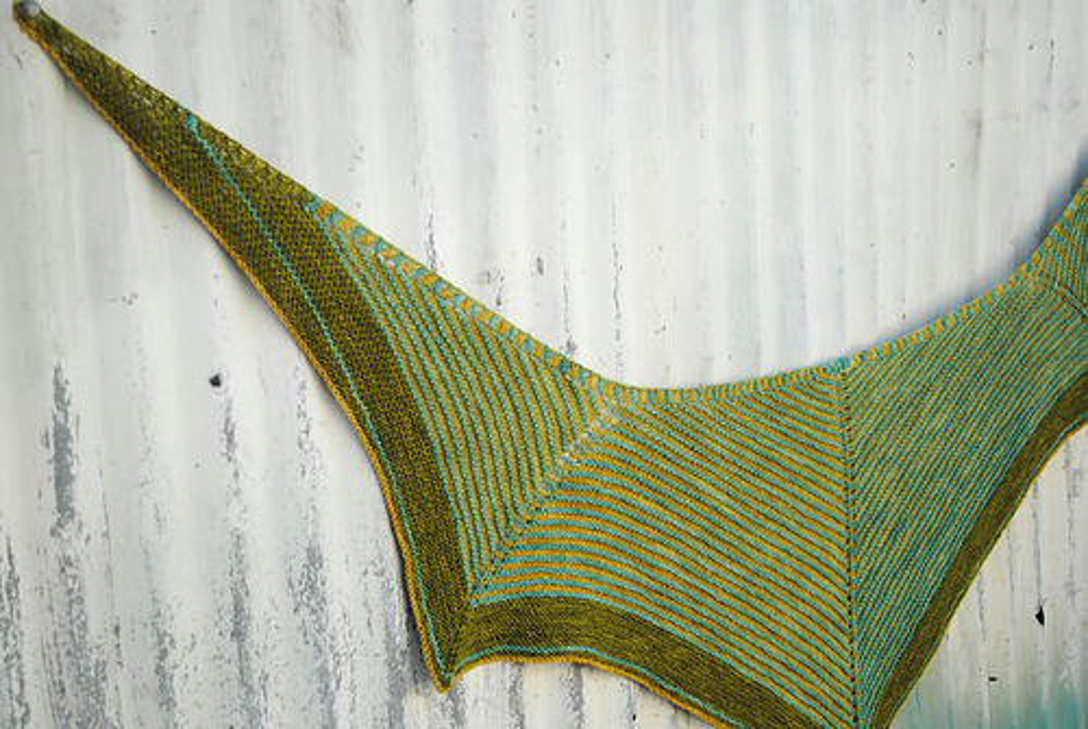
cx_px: 544
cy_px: 364
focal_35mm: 66
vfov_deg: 20.7
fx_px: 1998
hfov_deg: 30.5
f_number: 5.6
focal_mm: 44
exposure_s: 1/160
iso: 100
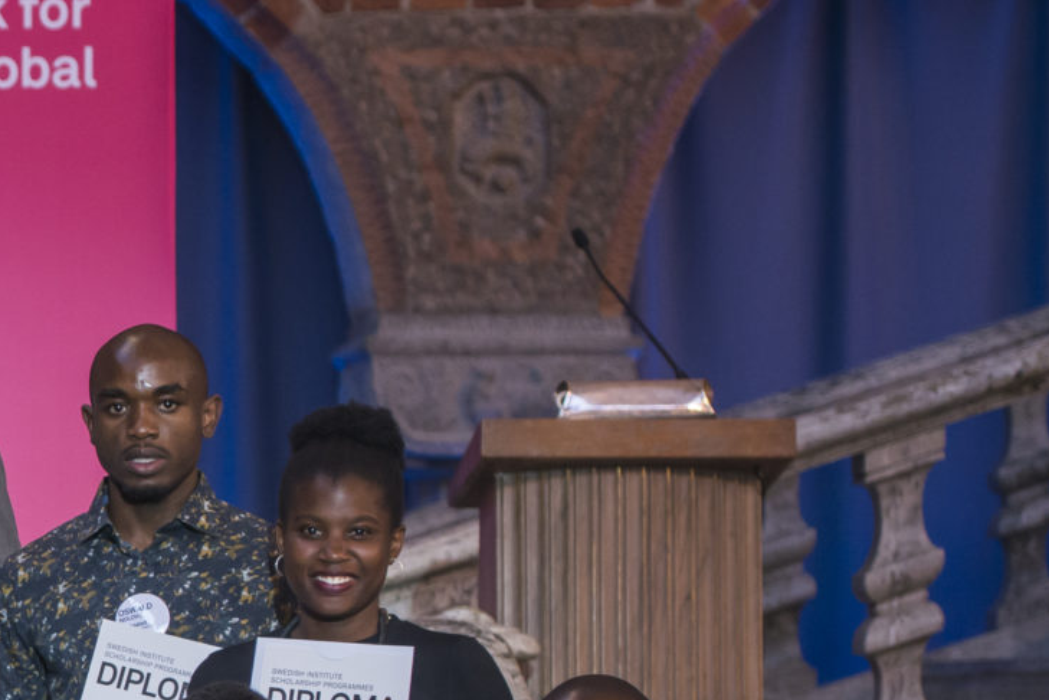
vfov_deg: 4.2
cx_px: -717
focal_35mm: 323
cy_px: 804
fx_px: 9411
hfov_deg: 6.3
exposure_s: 1/250
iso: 1000
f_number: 3.5
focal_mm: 92
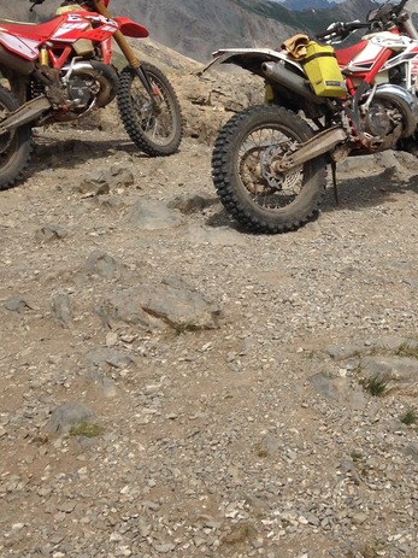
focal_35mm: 73
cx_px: 434
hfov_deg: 19.5
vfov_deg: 26.3
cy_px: 139
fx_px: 1176
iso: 50
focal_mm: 4.12
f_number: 2.4
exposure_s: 1/3012
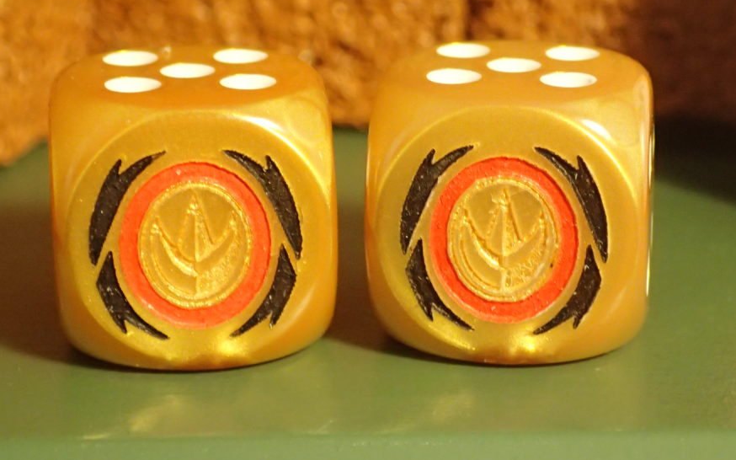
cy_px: 216
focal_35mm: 113
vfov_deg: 11.6
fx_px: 2266
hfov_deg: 18.4
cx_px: 364
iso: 800
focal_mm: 16.48
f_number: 4.7
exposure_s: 1/60
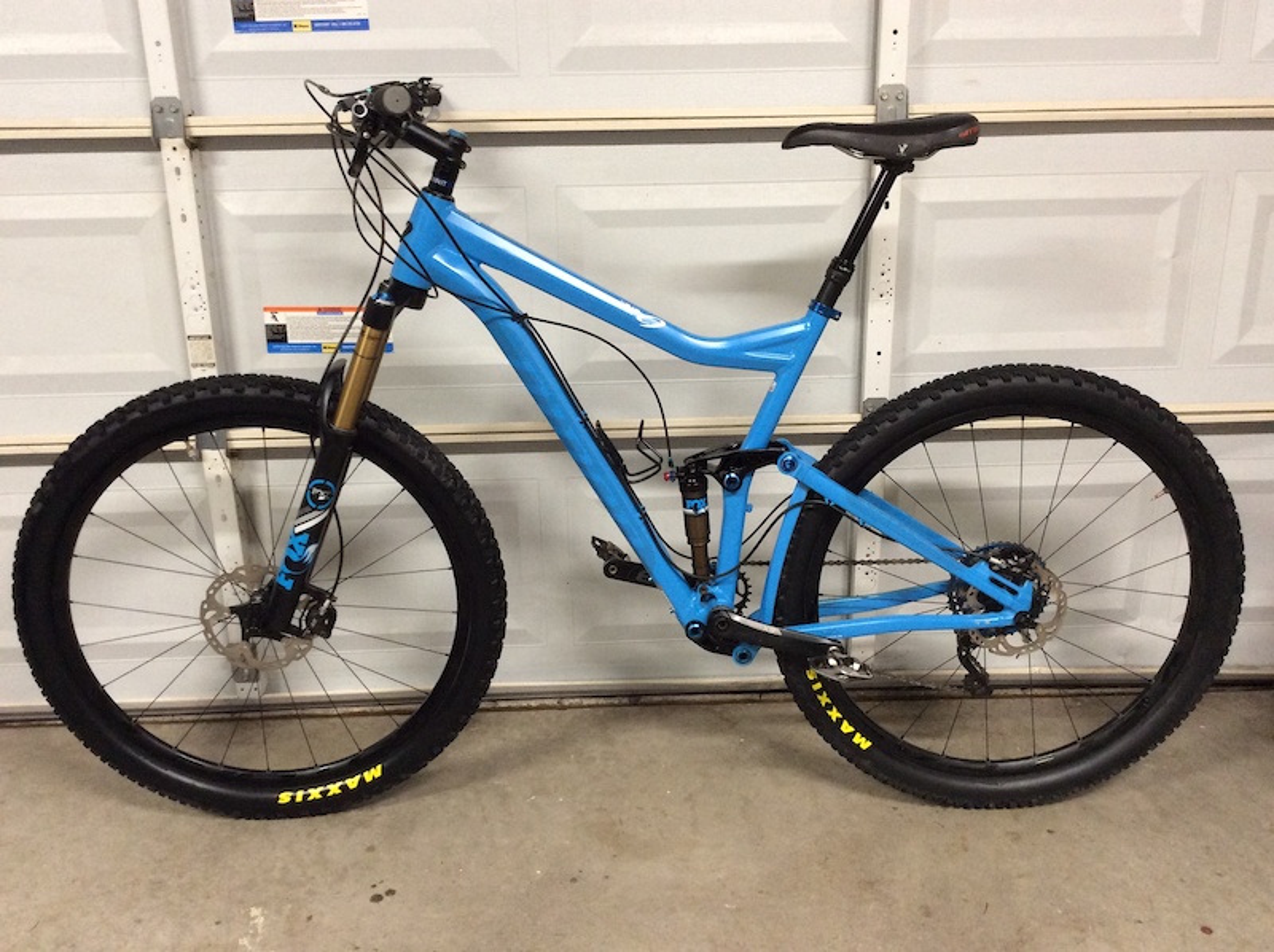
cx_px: 637
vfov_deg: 44.1
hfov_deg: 56.9
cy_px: 476
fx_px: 1176
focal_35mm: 32
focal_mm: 3.3
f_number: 2.4
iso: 160
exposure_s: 1/24
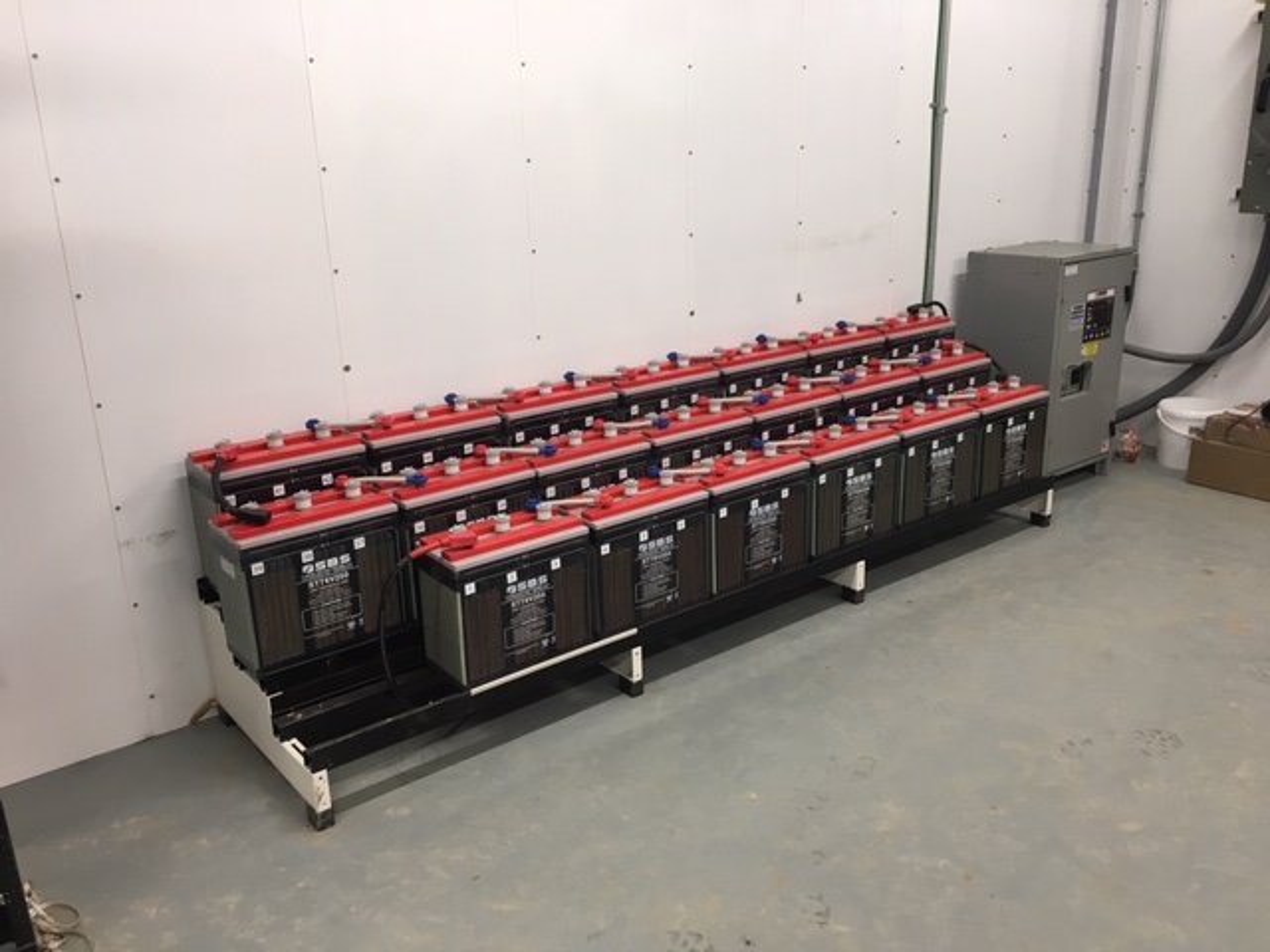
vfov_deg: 48.2
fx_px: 1064
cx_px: 635
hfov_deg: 61.7
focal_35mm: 29
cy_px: 476
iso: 64
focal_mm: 4.15
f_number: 2.2
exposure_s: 1/30
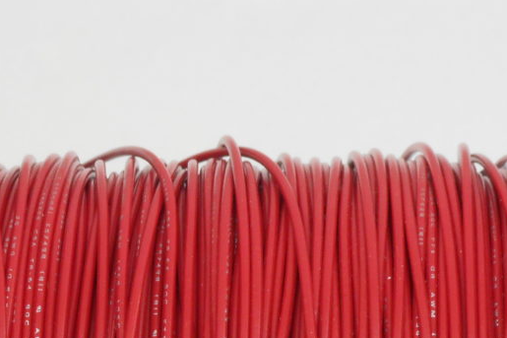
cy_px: 478
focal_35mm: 183
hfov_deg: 11.2
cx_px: 219
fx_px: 2576
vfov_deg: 7.4
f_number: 5.1
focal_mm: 10.5
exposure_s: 1/30
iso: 180
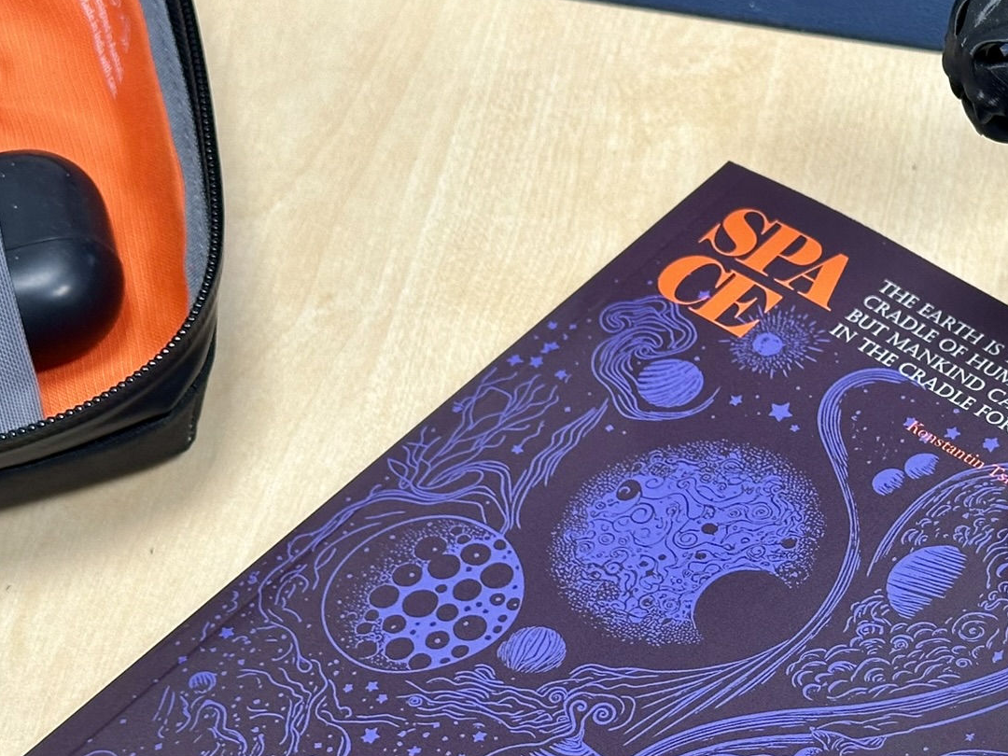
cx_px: 819
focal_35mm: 91
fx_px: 2650
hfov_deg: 21.3
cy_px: 526
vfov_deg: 16.2
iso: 200
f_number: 1.78
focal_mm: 6.86
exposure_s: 1/50
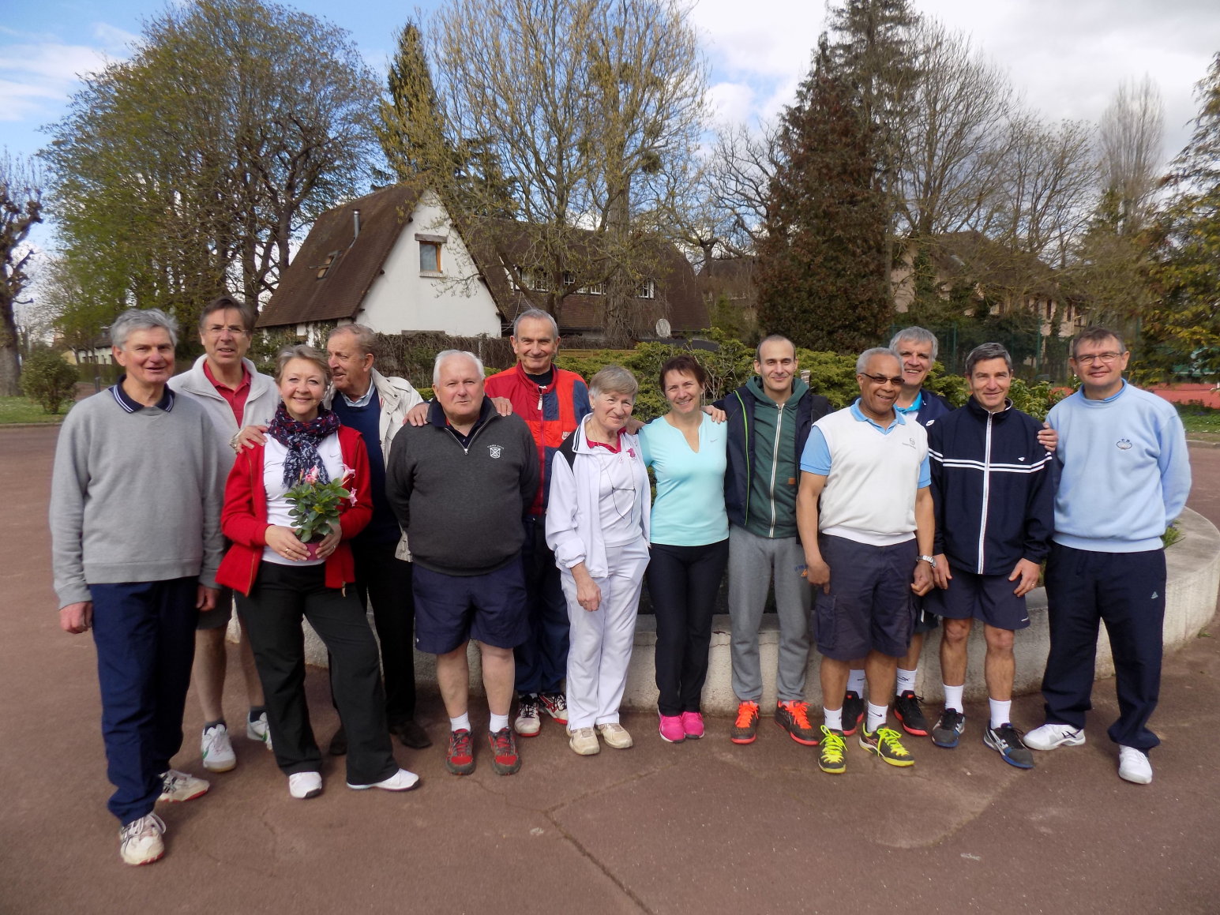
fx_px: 811
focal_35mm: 23
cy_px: 458
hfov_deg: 73.9
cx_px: 610
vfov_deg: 58.9
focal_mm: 4
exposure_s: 1/640
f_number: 3.1
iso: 80
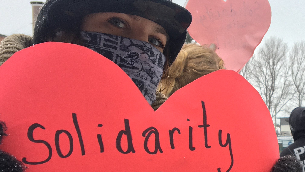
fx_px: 509
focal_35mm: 63
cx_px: 242
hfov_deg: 32.5
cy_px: 171
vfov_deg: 18.6
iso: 32
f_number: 2.2
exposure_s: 1/120
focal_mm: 4.15
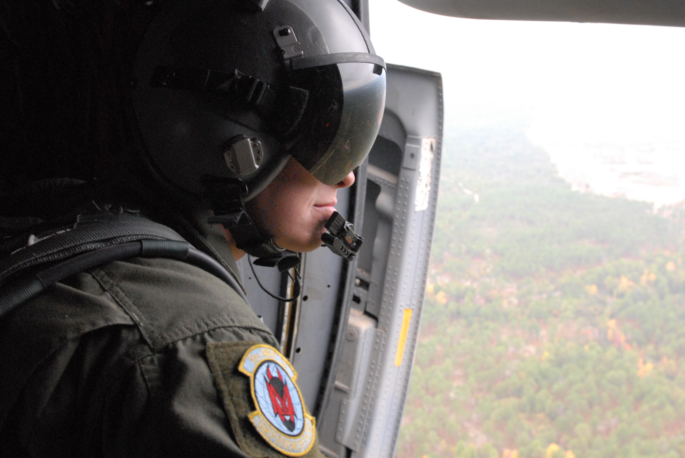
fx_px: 686
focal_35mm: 36
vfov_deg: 37.0
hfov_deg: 53.1
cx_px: 342
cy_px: 229
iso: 1600
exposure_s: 1/160
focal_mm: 24
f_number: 6.3
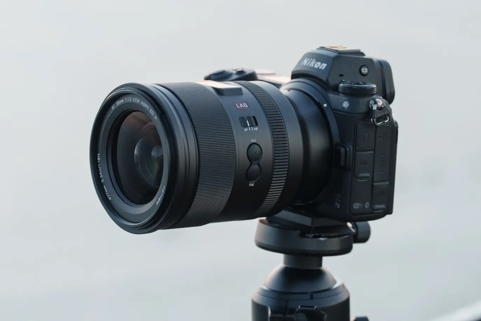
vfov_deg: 7.8
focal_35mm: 175
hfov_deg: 11.7
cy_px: 156
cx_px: 218
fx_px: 2339
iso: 1250
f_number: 5.6
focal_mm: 105
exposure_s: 1/125
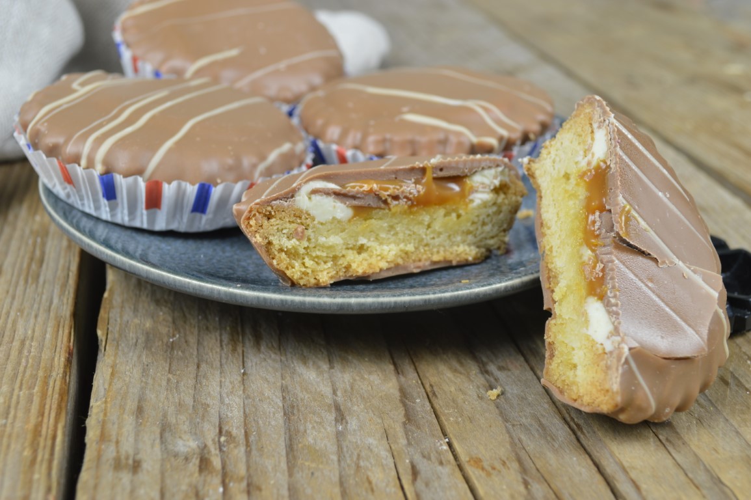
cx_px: 376
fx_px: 1000
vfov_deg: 28.0
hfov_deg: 41.1
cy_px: 250
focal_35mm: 48
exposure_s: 1/4
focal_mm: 32
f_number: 6.3
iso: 100
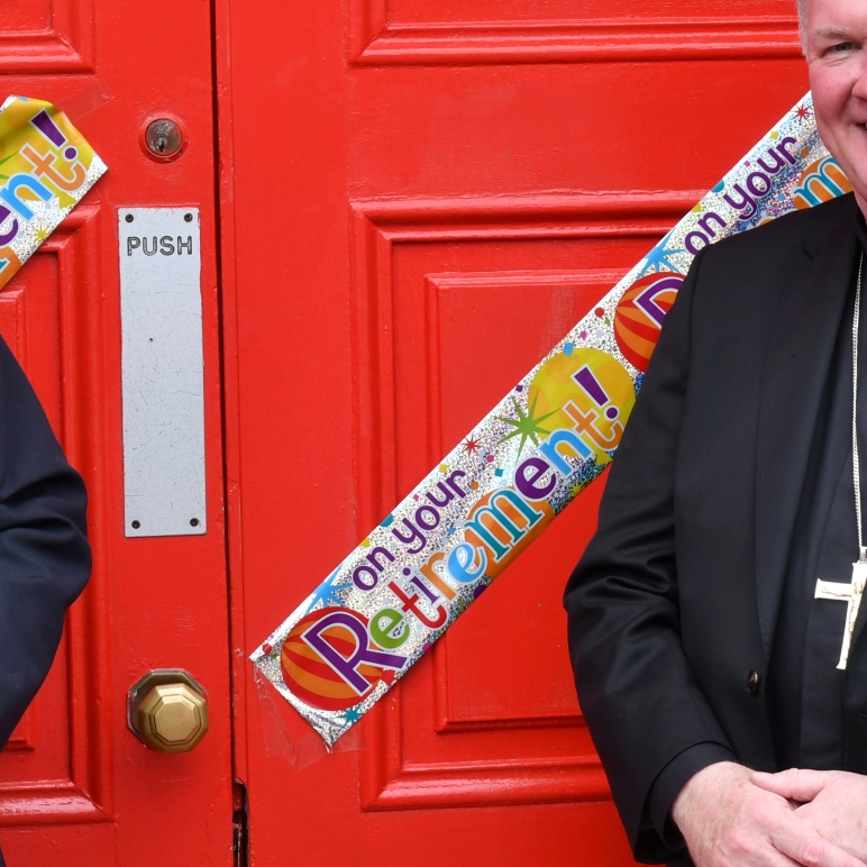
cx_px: 288
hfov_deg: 15.4
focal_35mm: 113
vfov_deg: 15.4
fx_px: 3202
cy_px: 387
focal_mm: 38
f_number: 8
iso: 500
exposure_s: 1/40
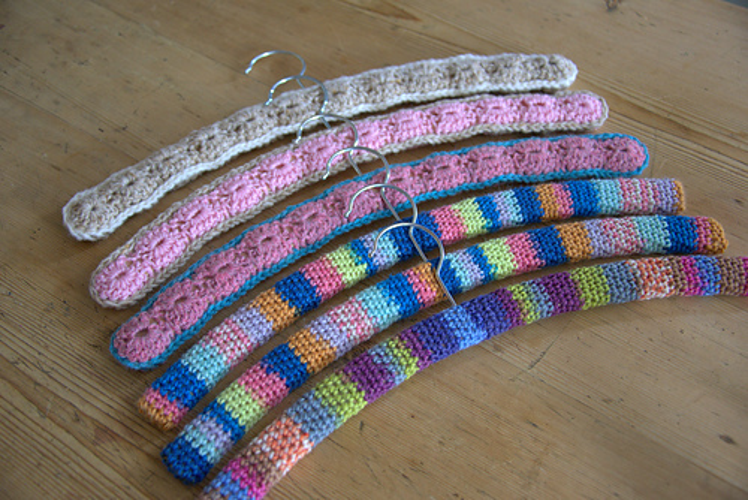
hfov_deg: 43.6
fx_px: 936
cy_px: 250
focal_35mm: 45
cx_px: 374
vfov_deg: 29.9
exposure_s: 1/50
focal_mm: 45
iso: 2000
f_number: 4.2
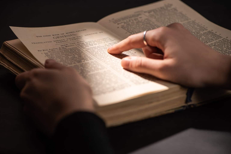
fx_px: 674
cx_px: 116
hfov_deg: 19.5
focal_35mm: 105
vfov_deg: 13.0
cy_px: 77
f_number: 5.6
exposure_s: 1/8
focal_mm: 105
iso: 64
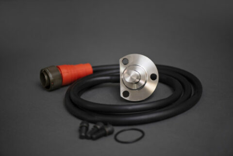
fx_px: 680
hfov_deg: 19.5
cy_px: 78
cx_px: 116
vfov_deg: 13.0
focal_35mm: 105
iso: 80
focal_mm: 105
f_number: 3
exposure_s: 1/60
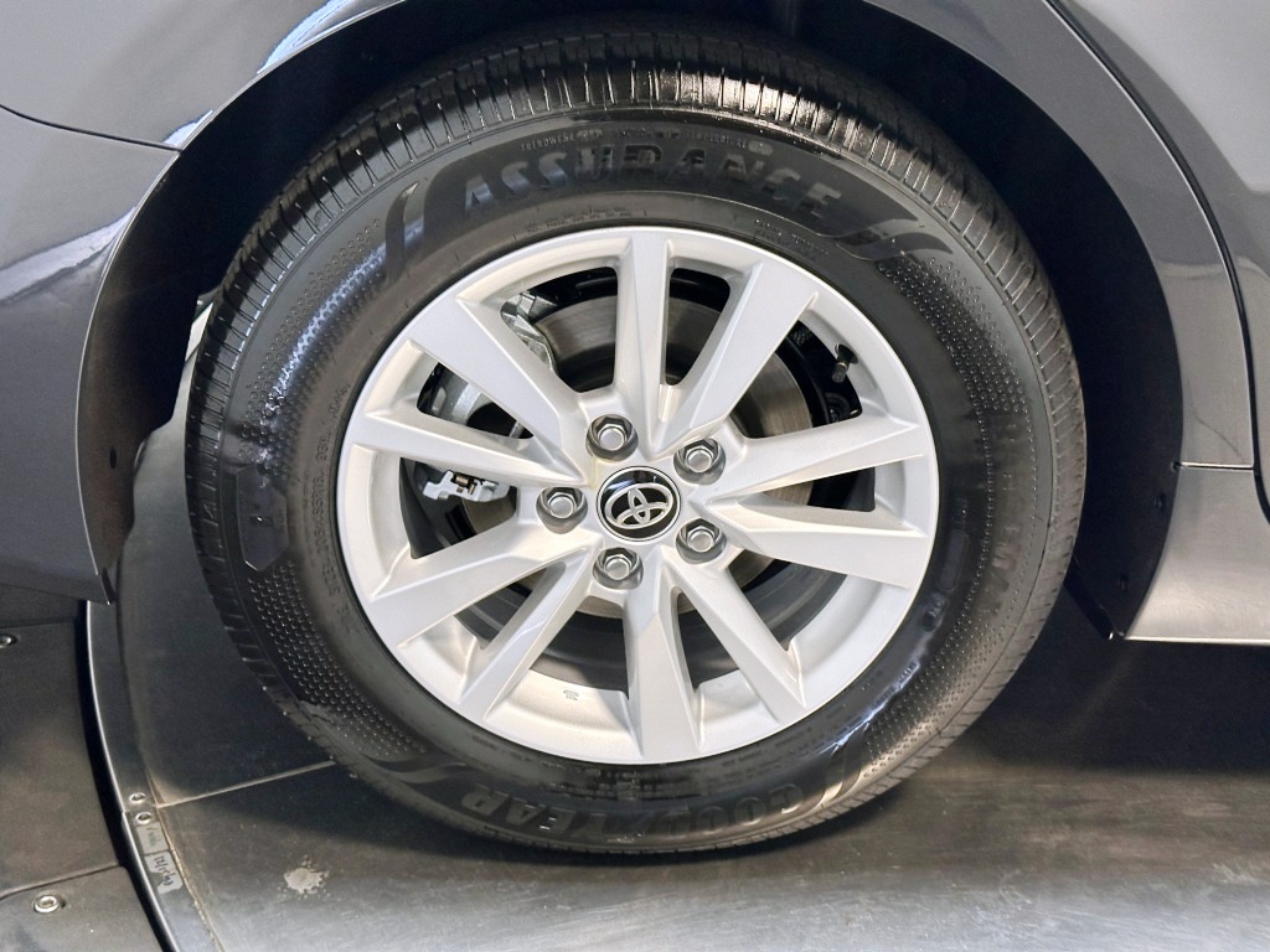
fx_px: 1761
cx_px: 635
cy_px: 476
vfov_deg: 30.3
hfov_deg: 39.7
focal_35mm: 48
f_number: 1.78
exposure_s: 1/40
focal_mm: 6.86
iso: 500
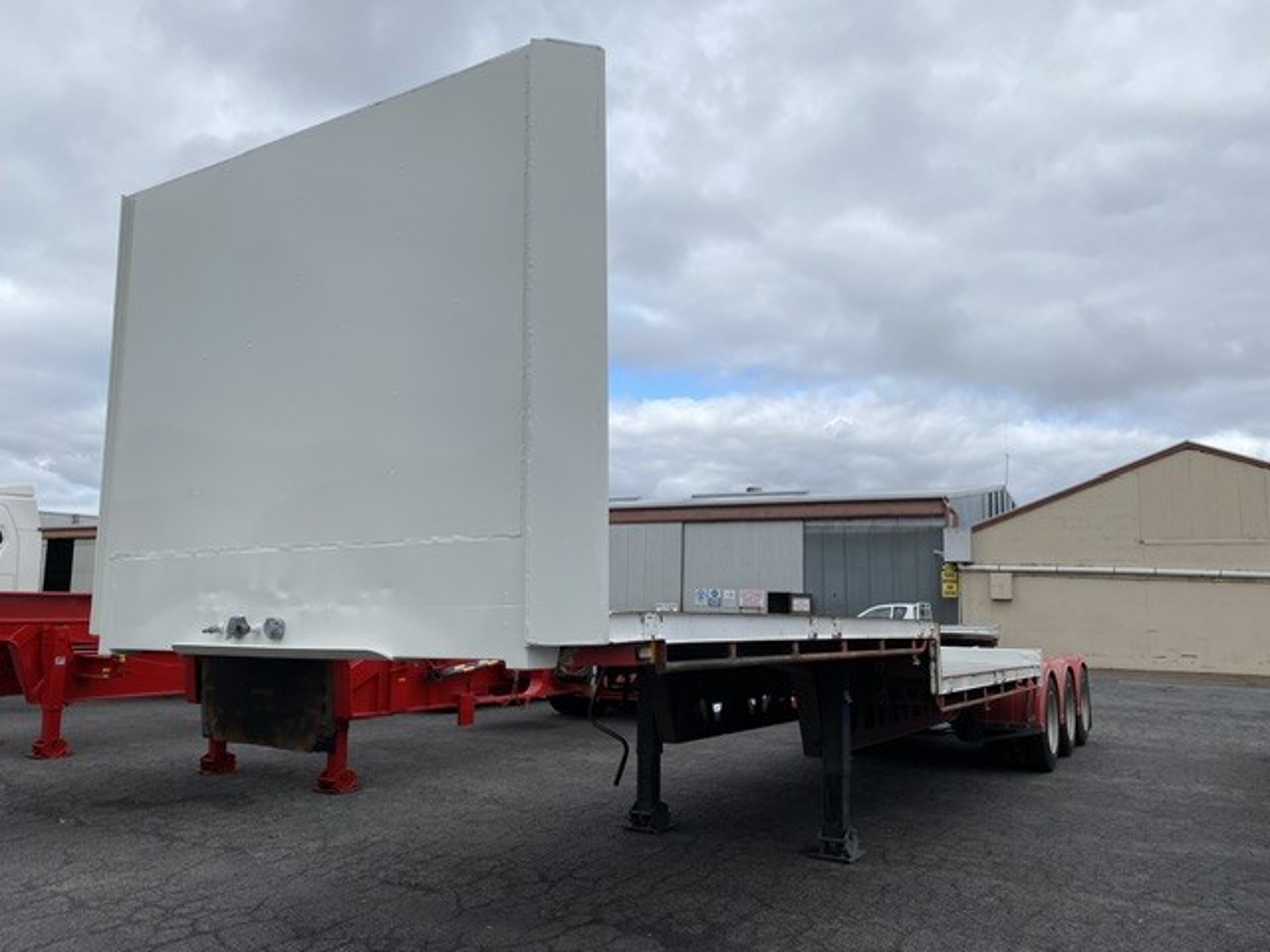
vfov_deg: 53.1
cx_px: 635
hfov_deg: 67.3
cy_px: 476
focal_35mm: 26
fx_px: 954
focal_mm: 4.25
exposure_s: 1/2410
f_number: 1.8
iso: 32
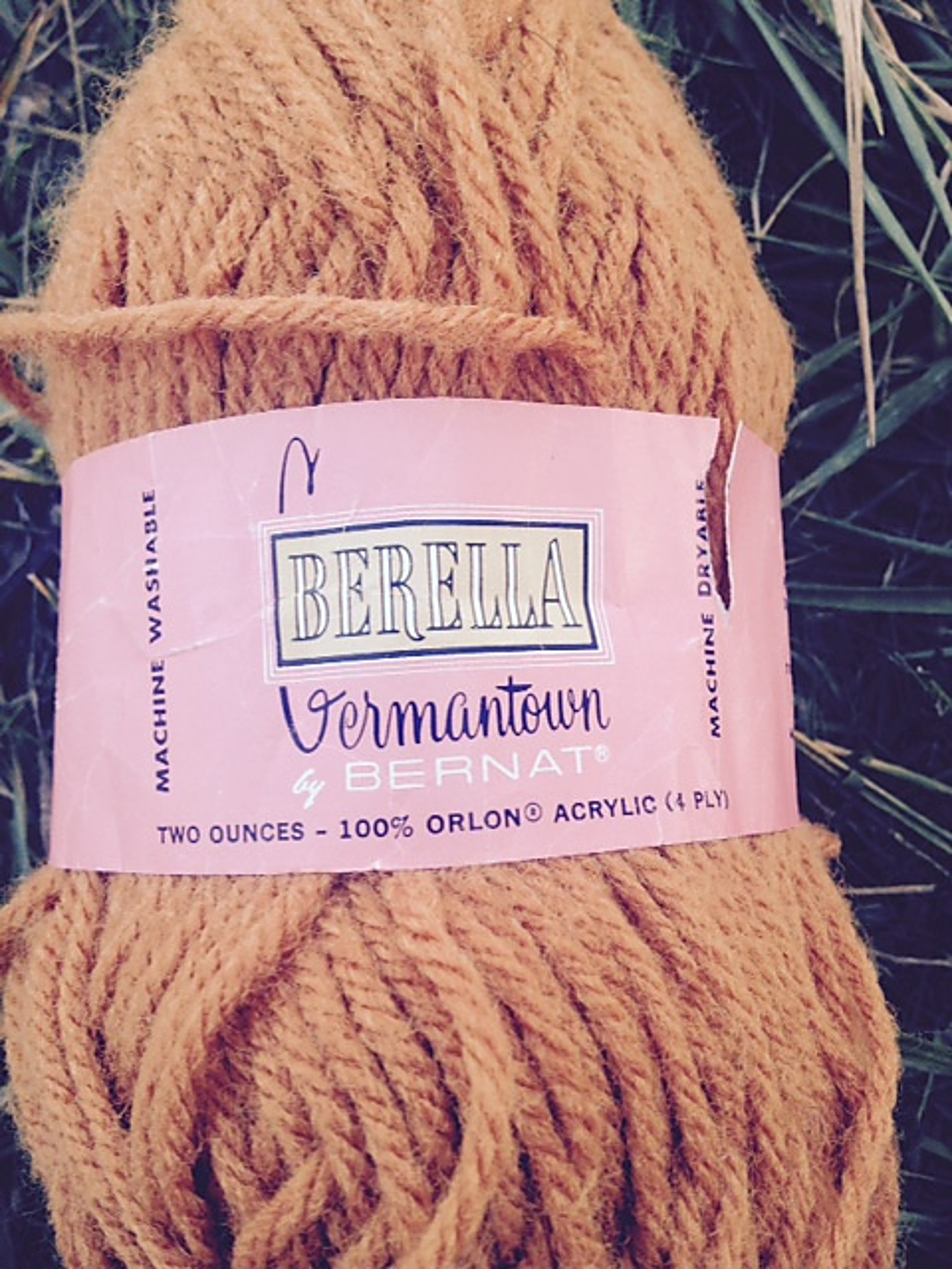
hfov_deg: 42.9
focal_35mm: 33
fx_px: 1210
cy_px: 634
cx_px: 476
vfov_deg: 55.4
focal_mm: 4.12
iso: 64
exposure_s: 1/120
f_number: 2.4
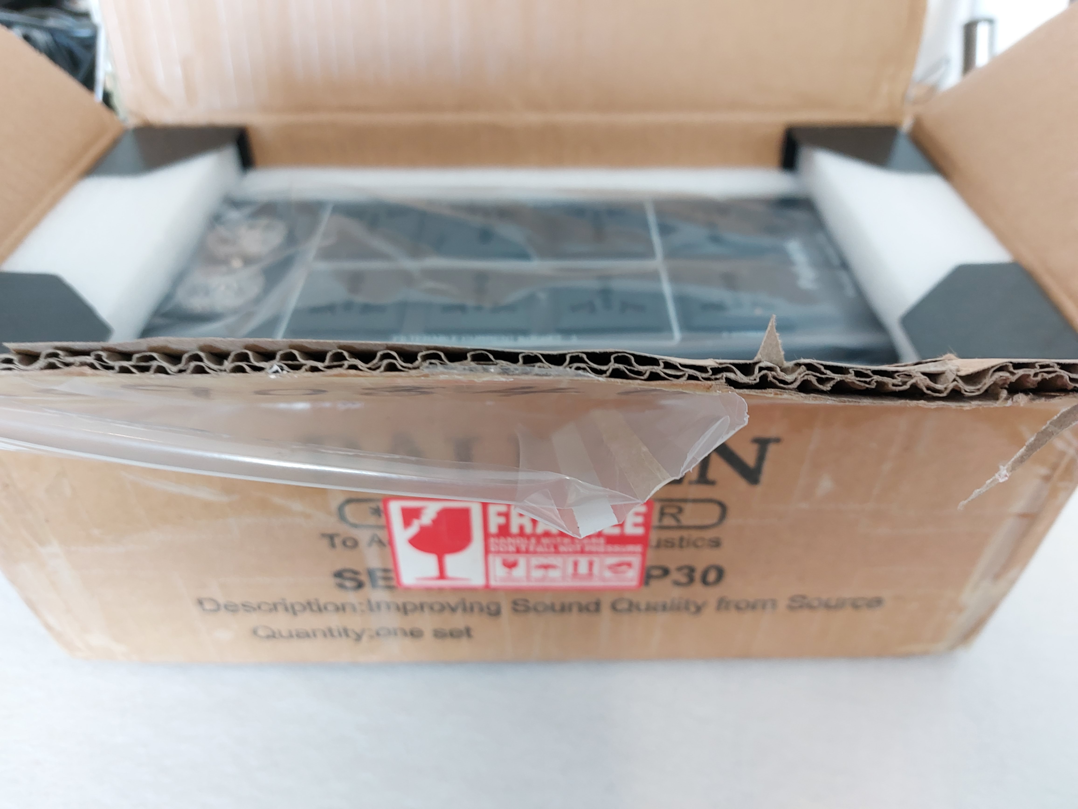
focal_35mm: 25
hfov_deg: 69.4
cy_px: 404
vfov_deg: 54.9
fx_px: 779
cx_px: 539
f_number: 1.8
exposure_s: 1/50
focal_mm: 5.23
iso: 400
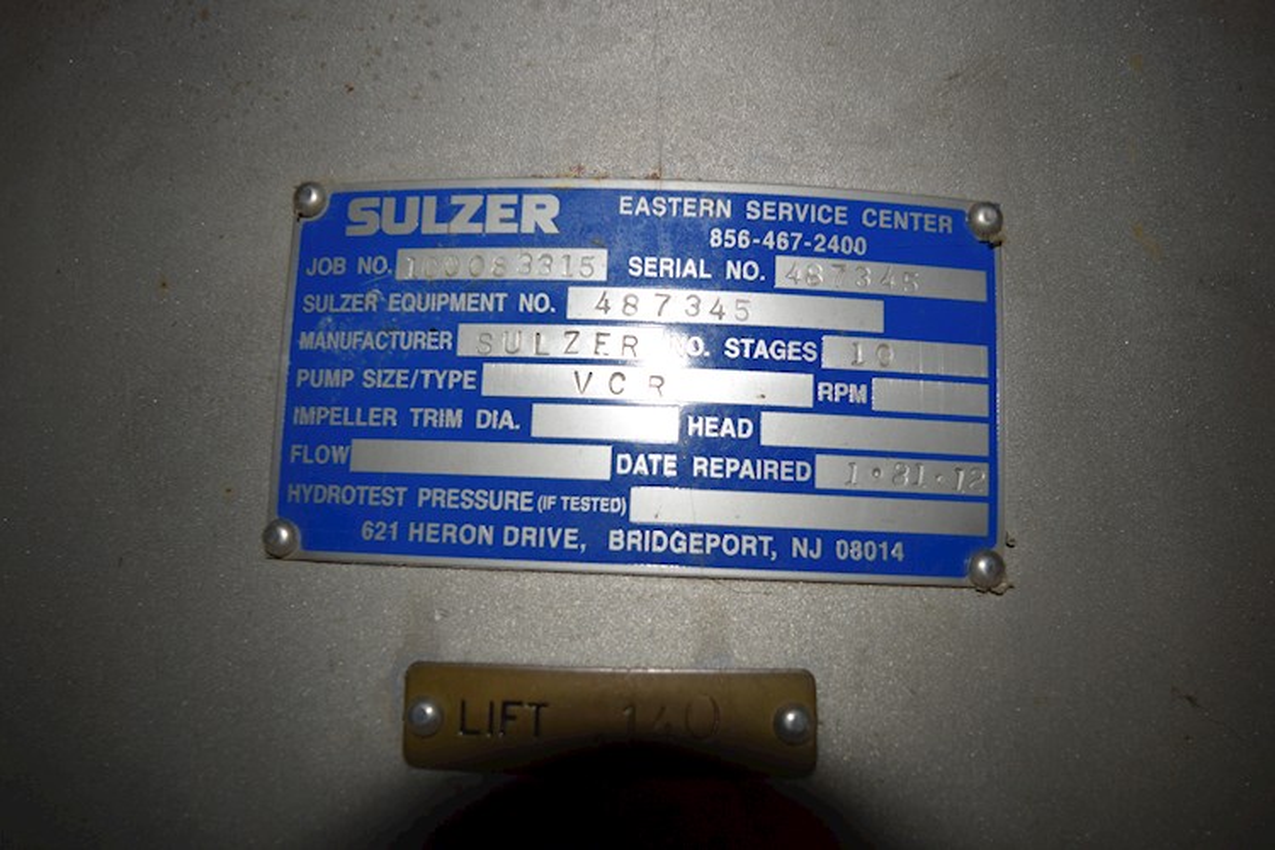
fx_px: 1062
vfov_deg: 43.6
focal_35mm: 30
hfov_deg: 61.9
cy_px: 425
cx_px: 638
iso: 100
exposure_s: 1/60
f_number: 3.8
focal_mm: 20
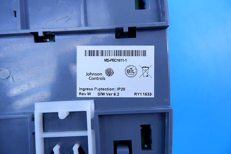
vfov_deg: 55.1
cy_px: 77
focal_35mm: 23
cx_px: 116
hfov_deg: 76.1
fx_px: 148
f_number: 3.5
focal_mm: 15
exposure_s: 1/60
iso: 200
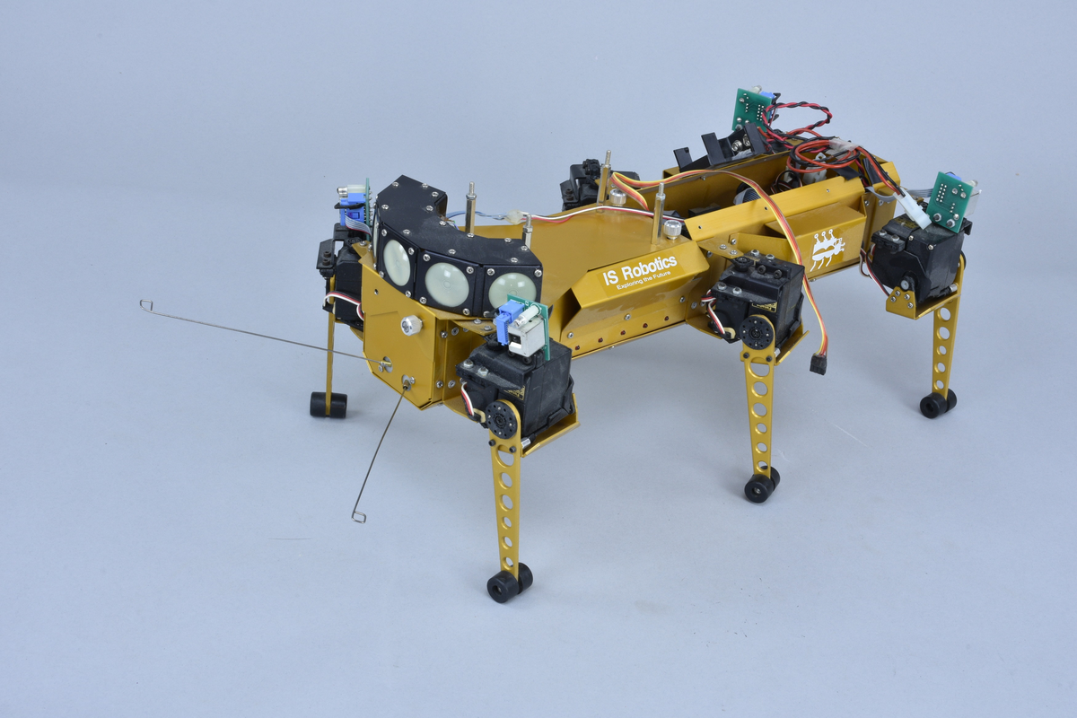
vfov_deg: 23.8
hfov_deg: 35.1
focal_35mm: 57
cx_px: 538
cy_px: 359
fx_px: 1705
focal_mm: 38
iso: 160
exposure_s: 1
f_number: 22
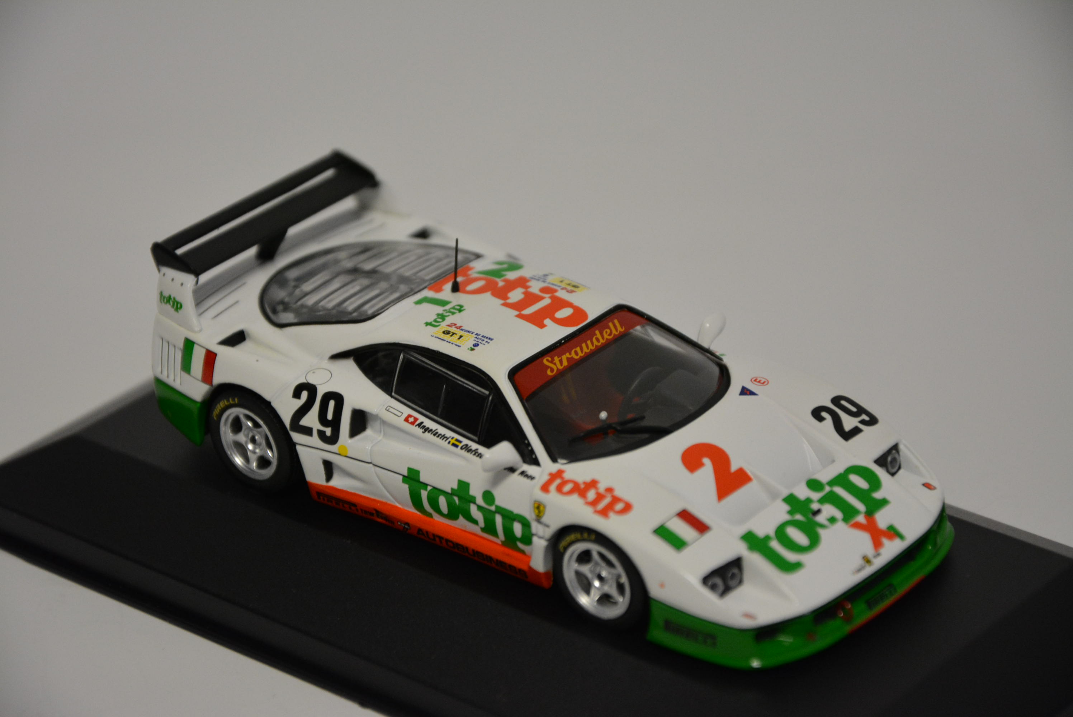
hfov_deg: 13.0
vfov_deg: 8.7
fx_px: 4698
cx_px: 536
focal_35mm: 158
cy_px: 358
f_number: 5.6
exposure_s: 1/100
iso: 1600
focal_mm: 105
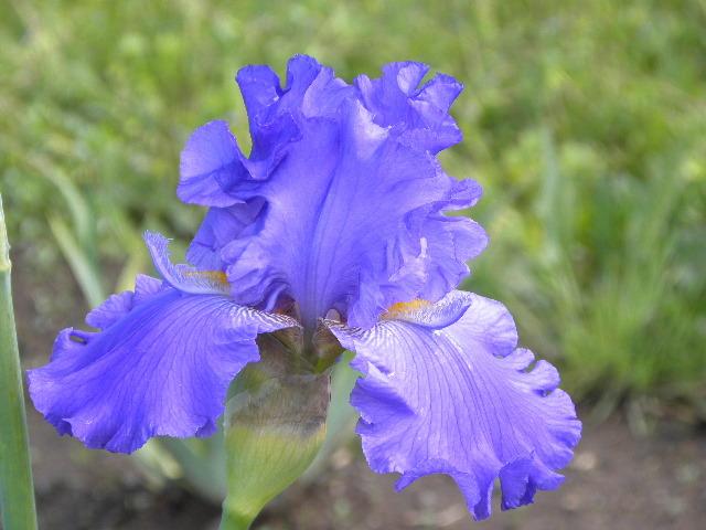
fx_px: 4324
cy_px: 265
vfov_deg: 7.0
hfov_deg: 9.3
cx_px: 353
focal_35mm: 212
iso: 72
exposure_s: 1/73.4
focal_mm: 37.7
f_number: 4.5
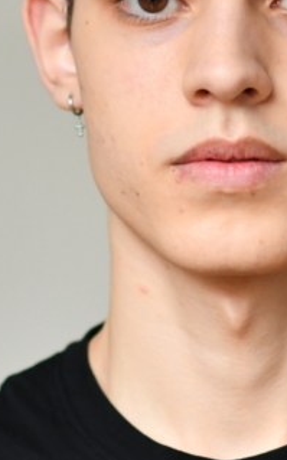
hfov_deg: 7.6
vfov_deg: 12.2
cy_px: 336
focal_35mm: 171
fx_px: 2143
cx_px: 244
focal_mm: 35
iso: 800
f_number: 1.8
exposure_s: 1/100
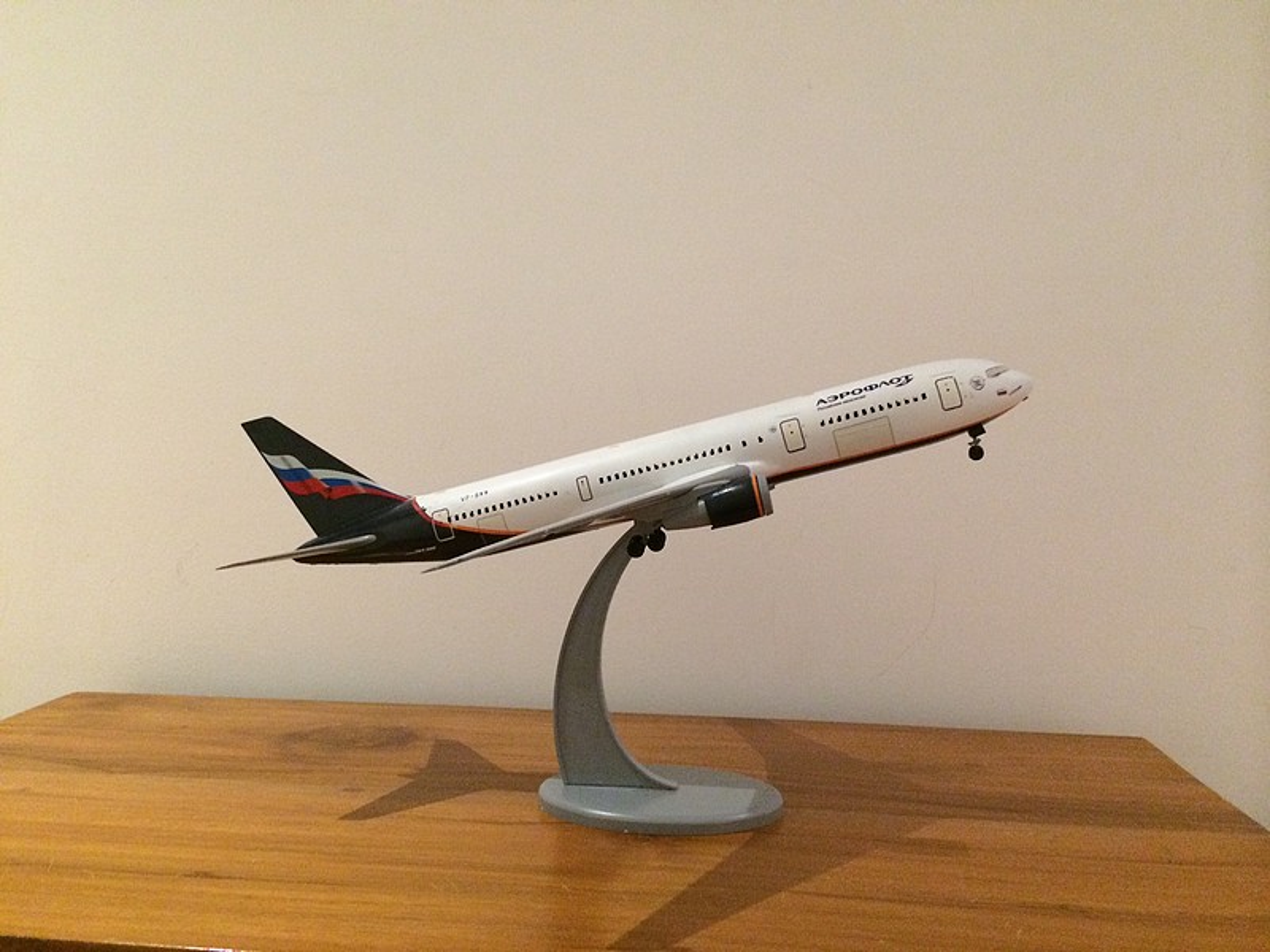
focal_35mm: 30
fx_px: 1101
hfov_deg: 60.0
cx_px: 635
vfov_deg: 46.8
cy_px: 476
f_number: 2.2
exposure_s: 1/15
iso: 400
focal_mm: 4.12
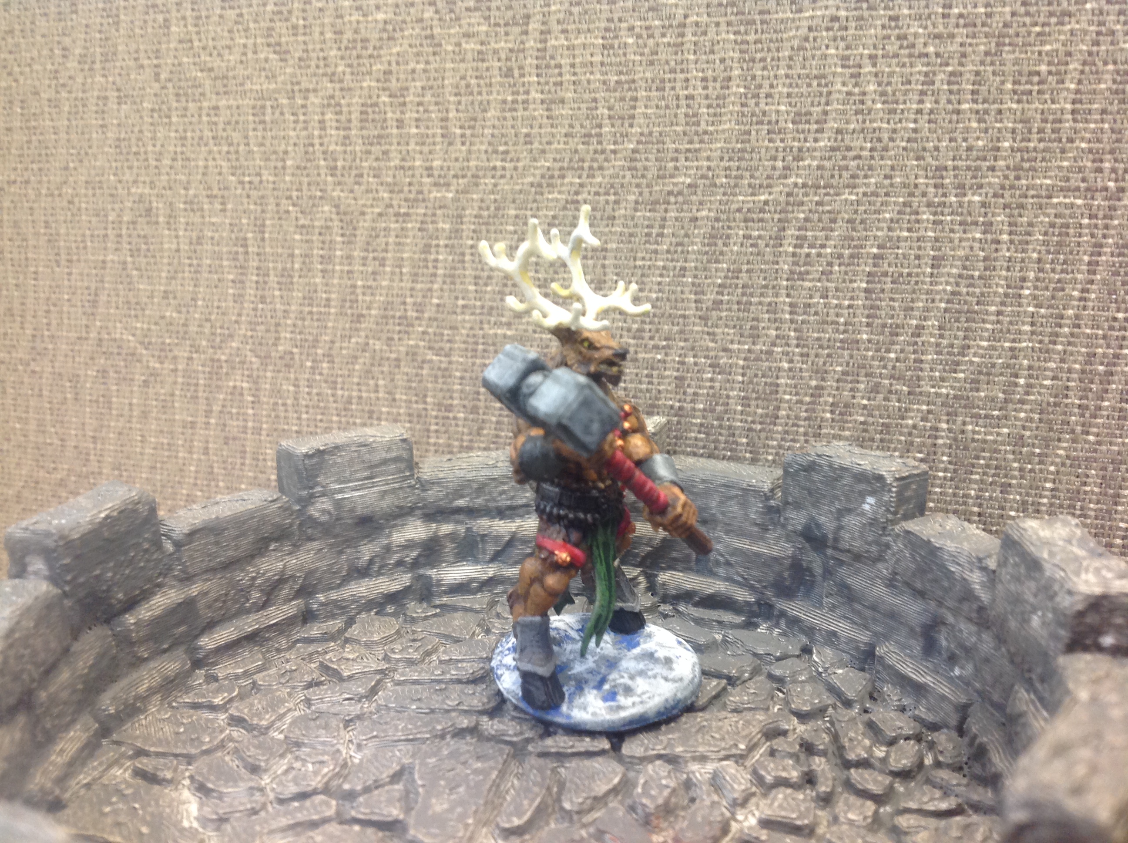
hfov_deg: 52.7
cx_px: 564
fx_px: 1139
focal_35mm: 35
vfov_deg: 40.6
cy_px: 422
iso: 100
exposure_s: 1/15
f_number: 2.4
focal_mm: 4.28
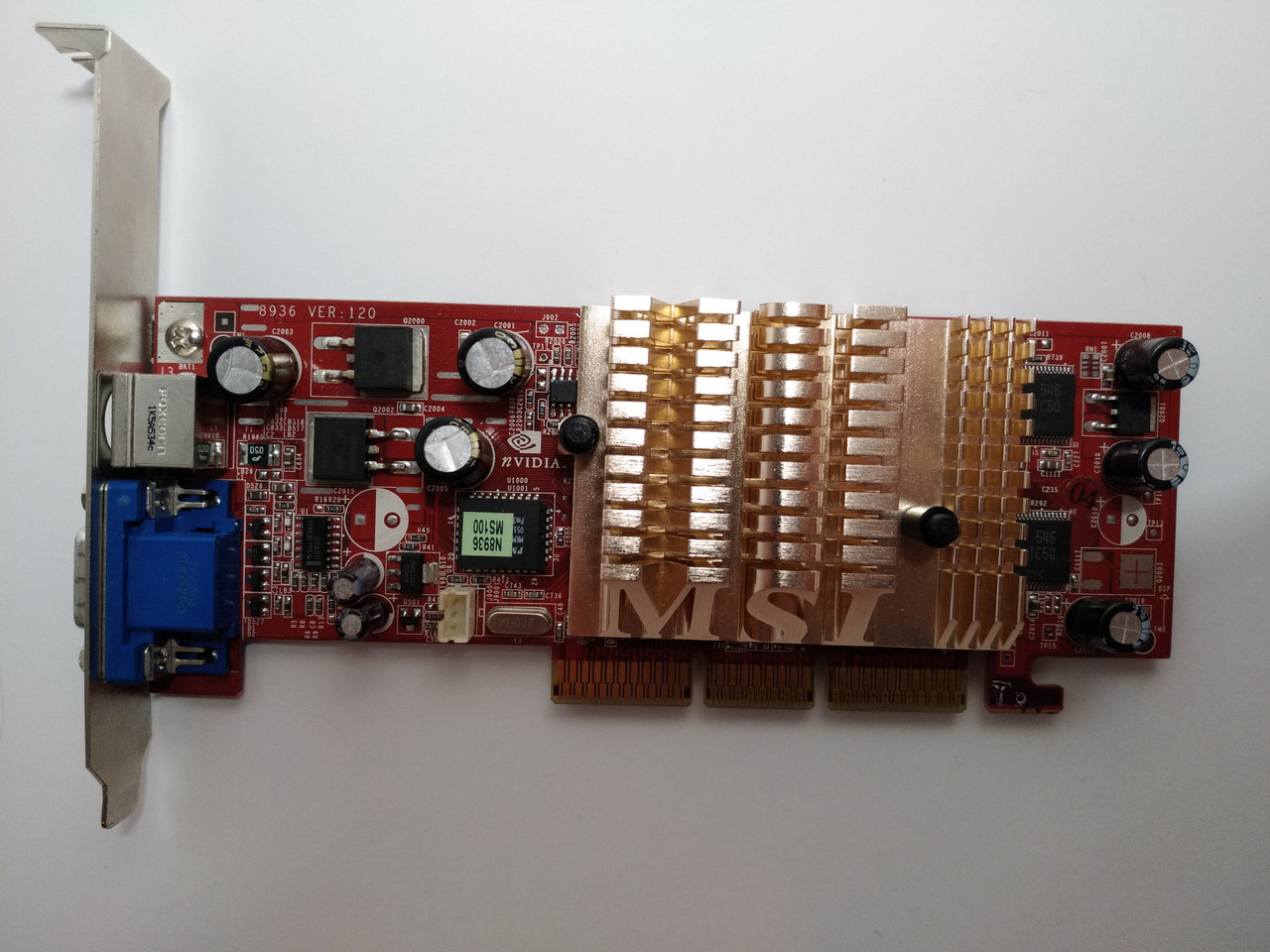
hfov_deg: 71.6
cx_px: 635
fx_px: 881
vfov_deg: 56.8
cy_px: 476
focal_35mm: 24
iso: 171
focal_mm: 3.94
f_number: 1.9
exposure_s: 1/100
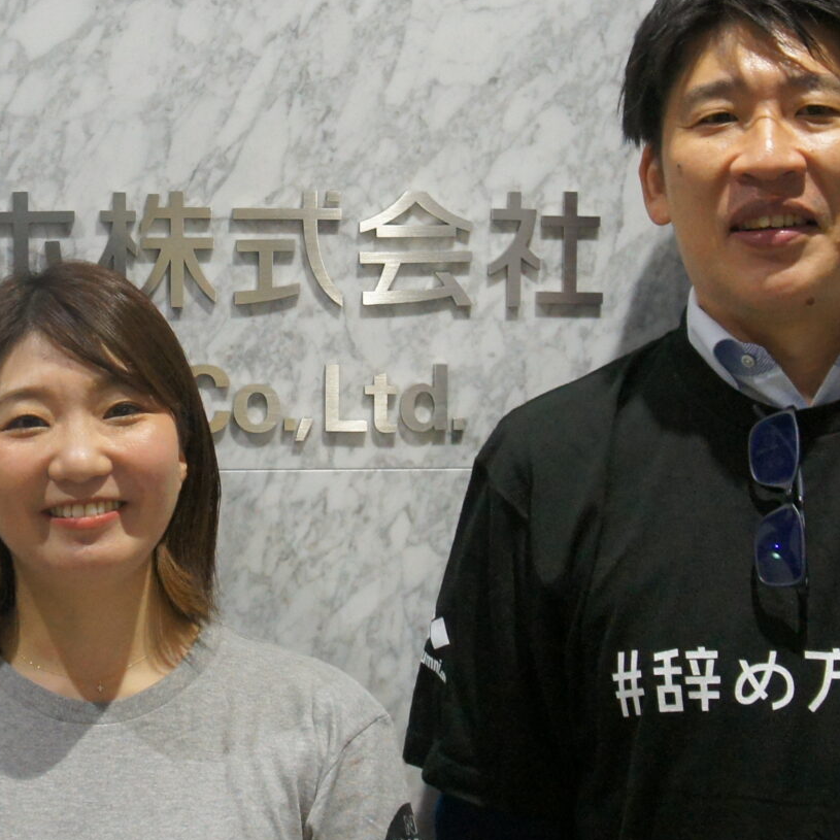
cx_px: 115
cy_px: 287
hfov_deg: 16.6
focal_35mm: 104
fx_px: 2855
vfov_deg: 16.7
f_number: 4
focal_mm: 26
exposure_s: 1/160
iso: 1600
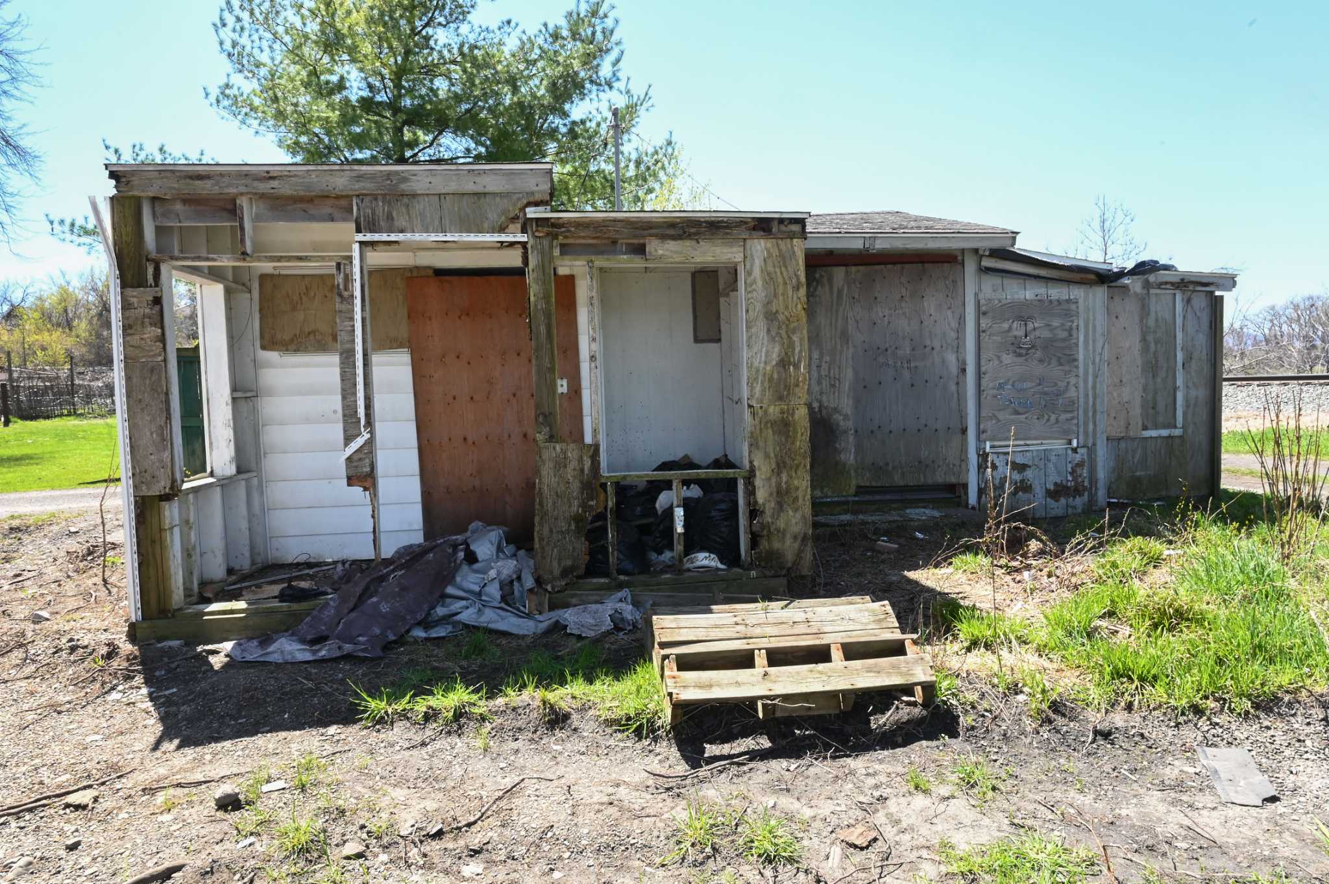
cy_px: 442
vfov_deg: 52.1
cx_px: 664
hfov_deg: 72.7
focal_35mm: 24
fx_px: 904
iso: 1250
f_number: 22
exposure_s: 1/100
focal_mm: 24.5
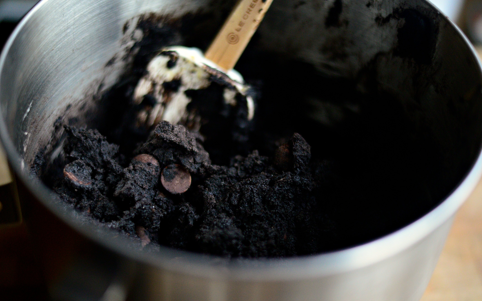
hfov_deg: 38.9
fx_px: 683
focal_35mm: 52
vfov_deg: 24.9
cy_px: 154
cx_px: 239
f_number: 1.8
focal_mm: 50
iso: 2500
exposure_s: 1/125
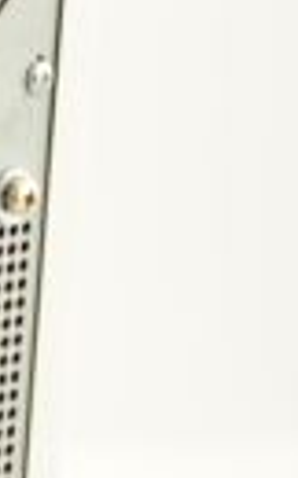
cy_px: 500
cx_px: -754
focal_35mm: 339
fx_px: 4415
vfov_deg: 6.2
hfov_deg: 3.7
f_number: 5.6
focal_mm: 48
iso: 800
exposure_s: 1/80
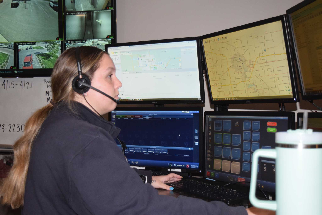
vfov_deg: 26.5
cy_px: 108
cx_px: 161
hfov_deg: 38.9
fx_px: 456
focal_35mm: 51
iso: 2200
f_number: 4.5
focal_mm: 34
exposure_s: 1/60
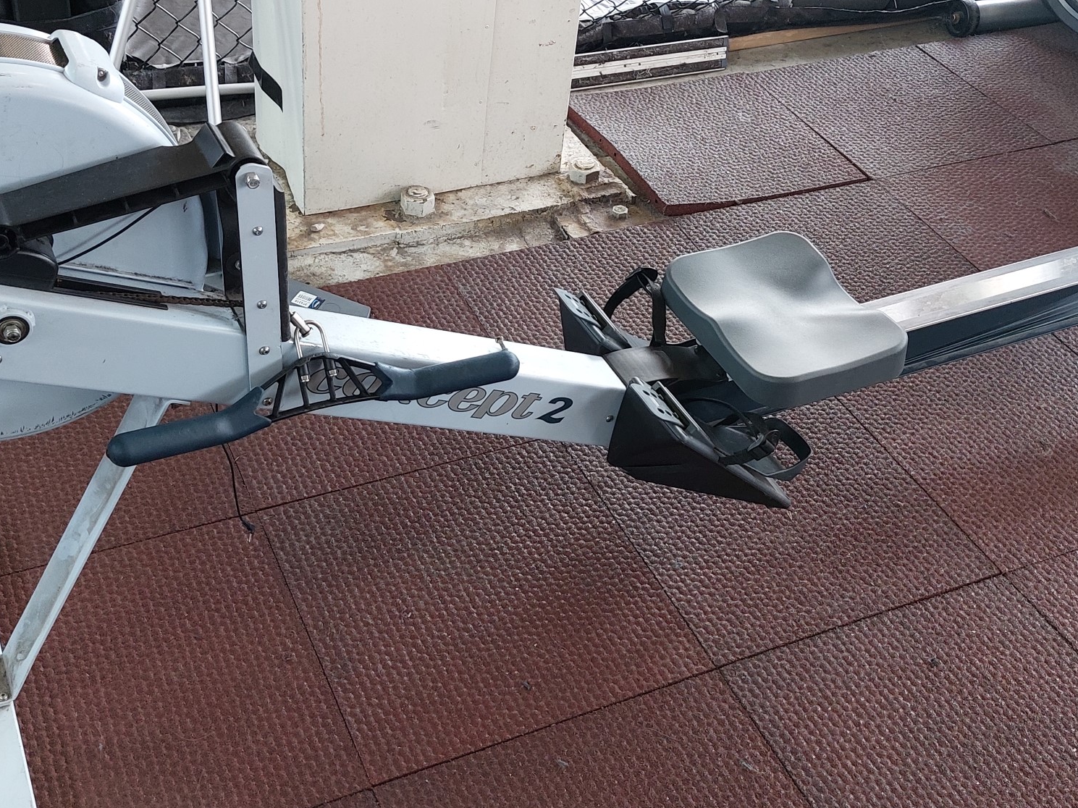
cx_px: 497
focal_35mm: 43
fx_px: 1339
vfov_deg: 33.6
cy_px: 387
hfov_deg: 43.8
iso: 200
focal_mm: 5.23
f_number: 1.8
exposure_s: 1/50
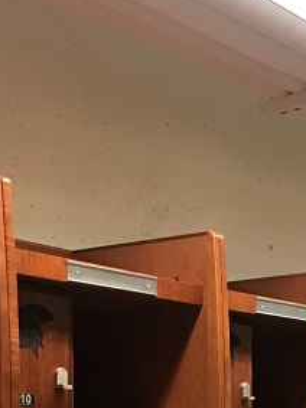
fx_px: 967
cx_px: 359
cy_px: 477
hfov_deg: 17.2
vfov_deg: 22.2
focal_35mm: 82
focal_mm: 4.15
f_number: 2.2
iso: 125
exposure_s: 1/30
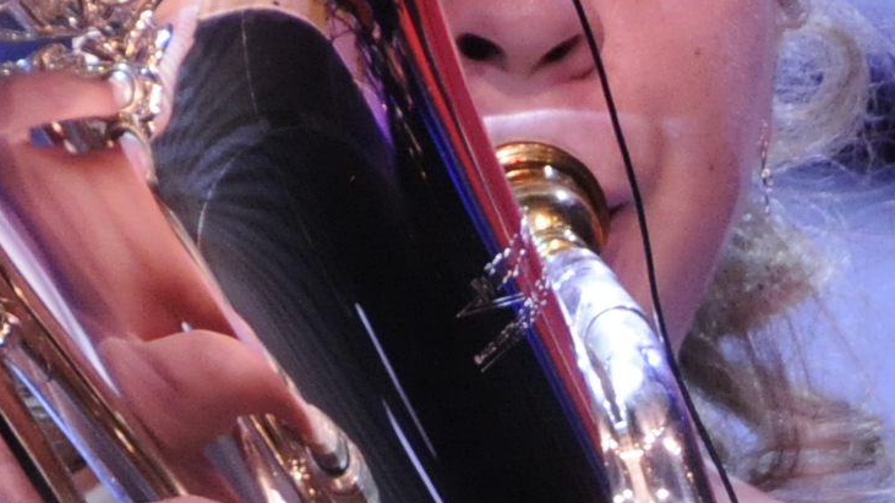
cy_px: 722
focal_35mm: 5527
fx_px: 131151
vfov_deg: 0.2
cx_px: 1306
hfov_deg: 0.4
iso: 800
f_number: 4
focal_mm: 600
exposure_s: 1/160
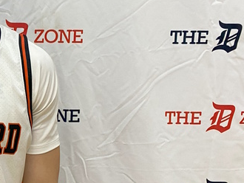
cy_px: 97
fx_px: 473
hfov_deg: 26.0
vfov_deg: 22.0
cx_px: -45
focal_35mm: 67
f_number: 1.8
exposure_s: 1/60
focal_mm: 4.25
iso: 100
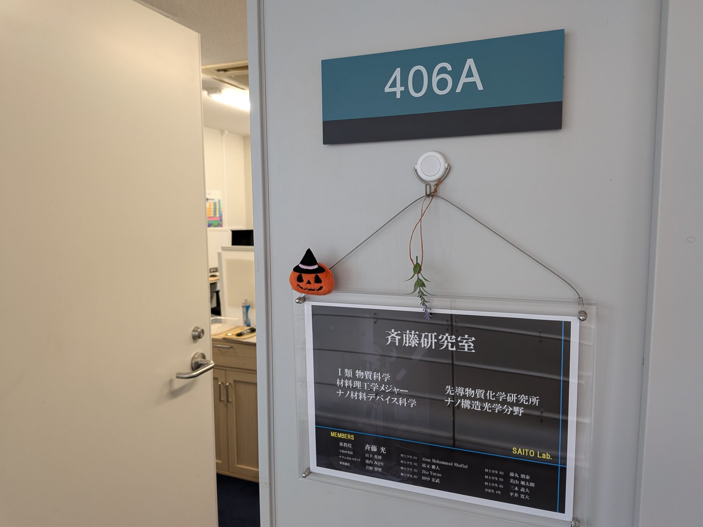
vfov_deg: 56.8
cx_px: 352
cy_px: 264
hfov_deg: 71.6
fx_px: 487
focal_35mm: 24
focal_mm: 4.53
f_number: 1.7
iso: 83
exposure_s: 1/50
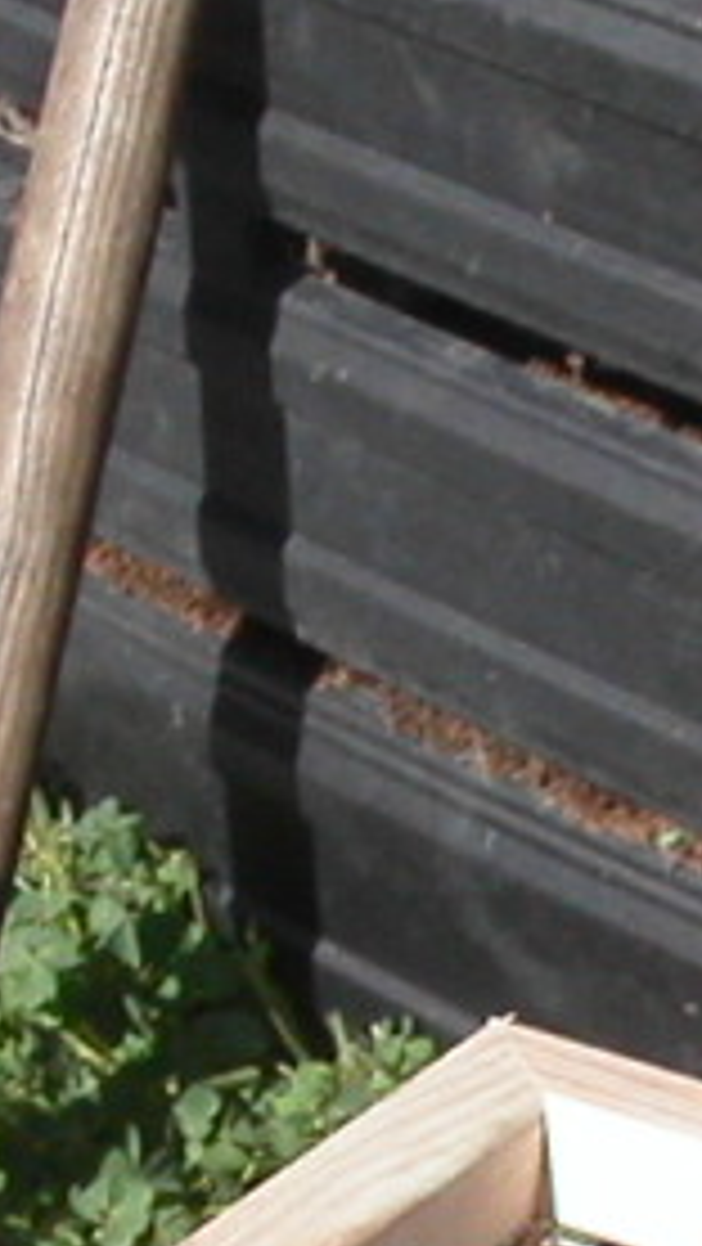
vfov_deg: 9.0
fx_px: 7902
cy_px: 1286
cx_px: 1066
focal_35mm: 239
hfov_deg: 5.0
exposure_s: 1/350
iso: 100
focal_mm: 7.8
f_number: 6.7
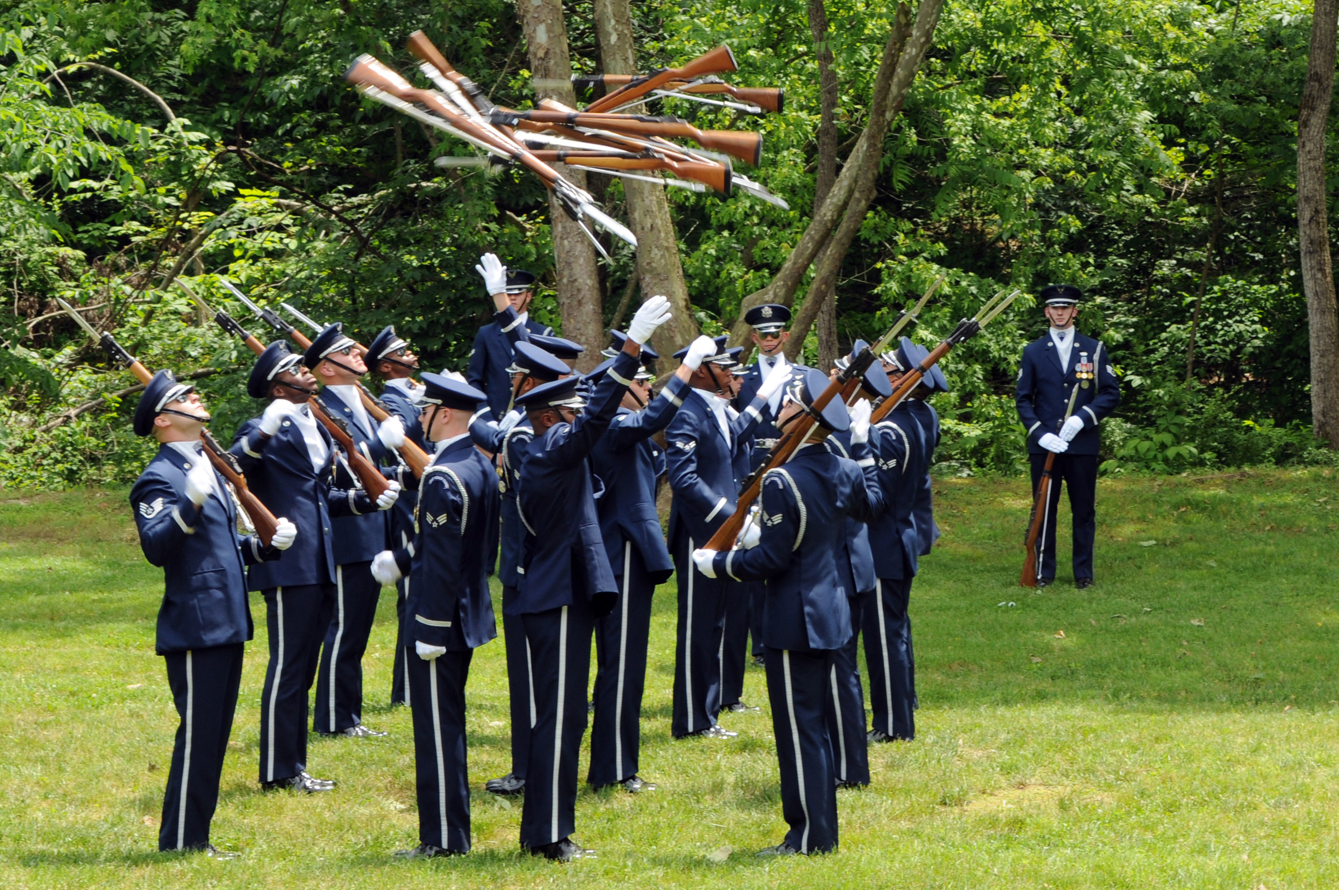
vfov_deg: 18.1
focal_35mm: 75
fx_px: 2786
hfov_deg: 27.0
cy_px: 445
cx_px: 670
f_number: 9
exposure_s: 1/125
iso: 200
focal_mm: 50
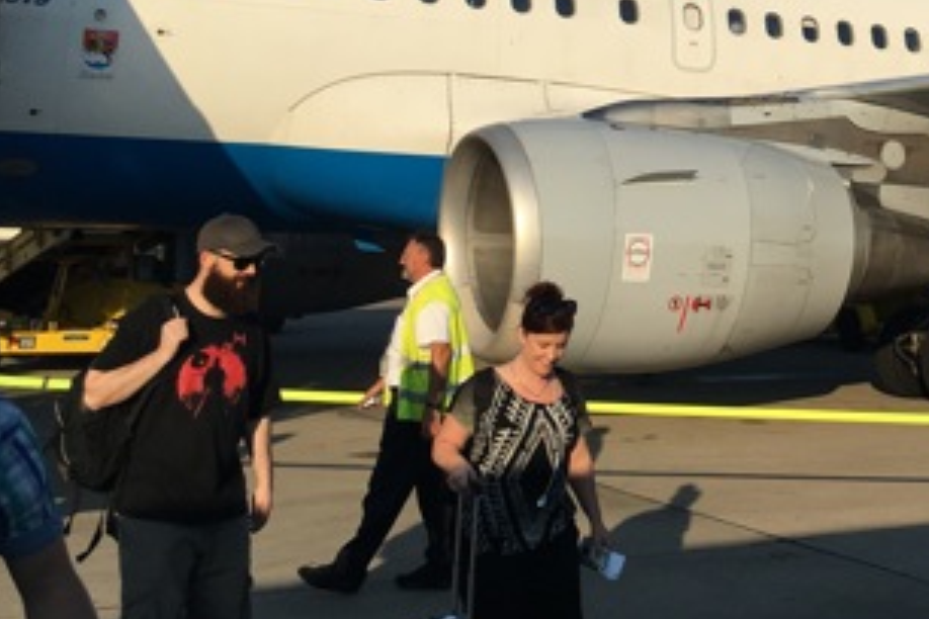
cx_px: 917
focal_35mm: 63
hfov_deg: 29.9
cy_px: 21
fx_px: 1626
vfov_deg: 20.9
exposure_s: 1/2024
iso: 25
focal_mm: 4.15
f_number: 2.2
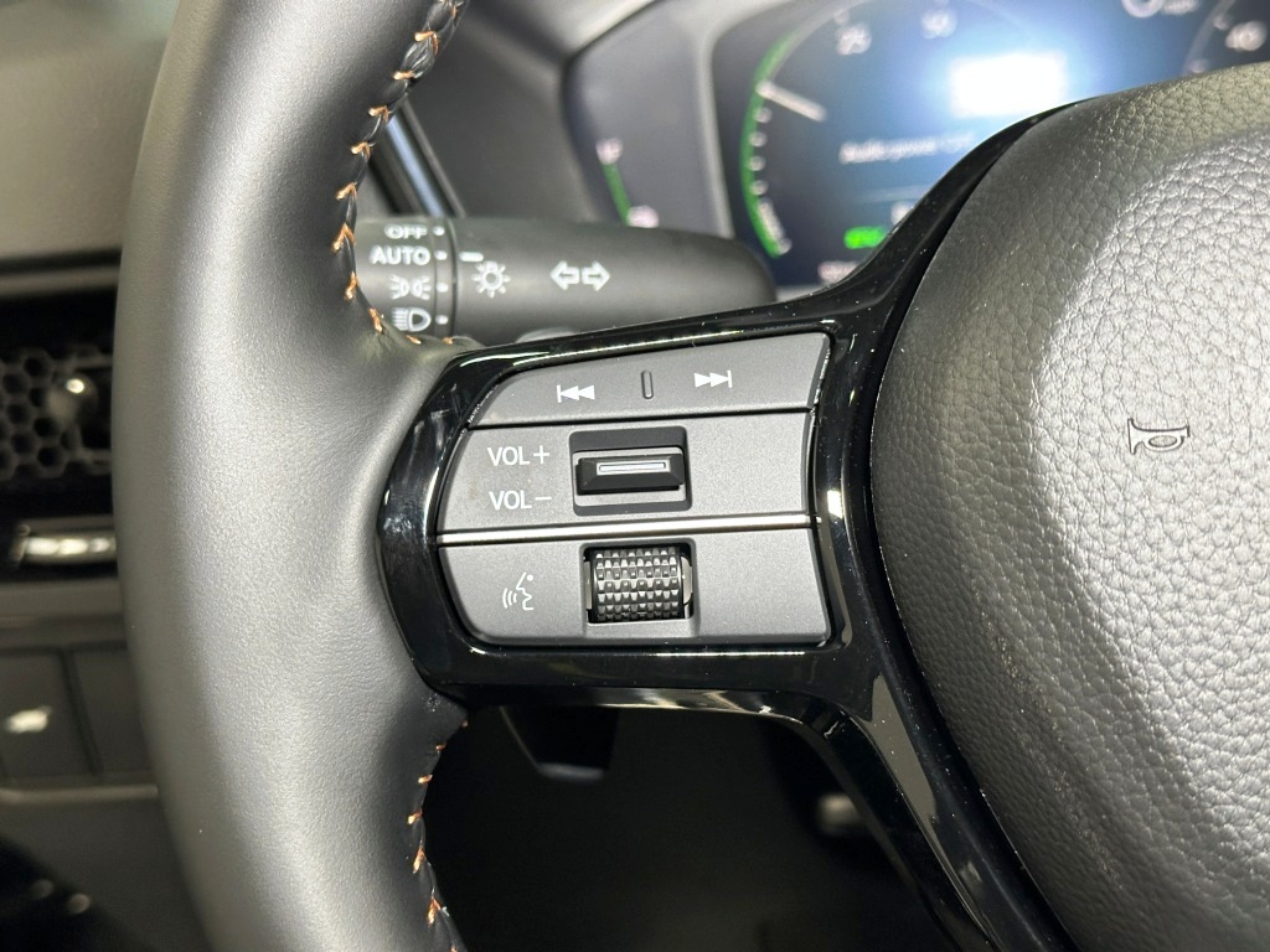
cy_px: 476
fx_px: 1761
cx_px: 635
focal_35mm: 48
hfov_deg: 39.7
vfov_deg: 30.3
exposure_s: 1/40
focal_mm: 6.86
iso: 400
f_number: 1.78
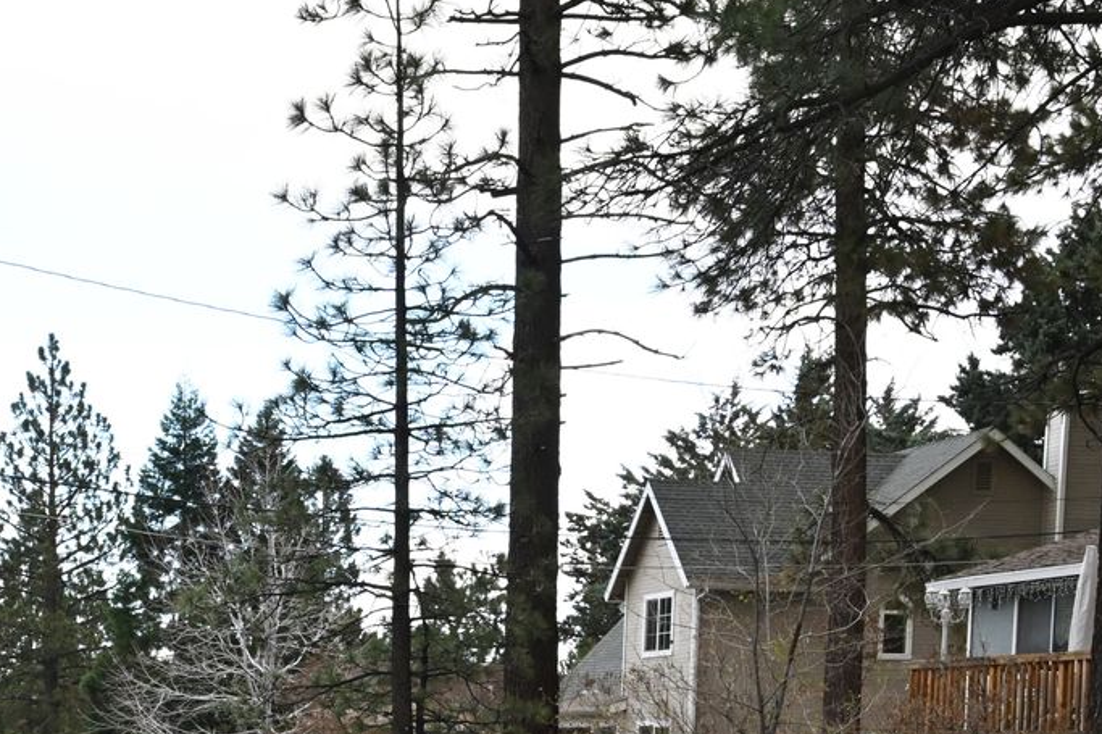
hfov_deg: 27.1
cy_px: 980
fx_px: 2203
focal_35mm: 72
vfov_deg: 17.6
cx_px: 103
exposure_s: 1/400
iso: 1000
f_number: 7.1
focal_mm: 24
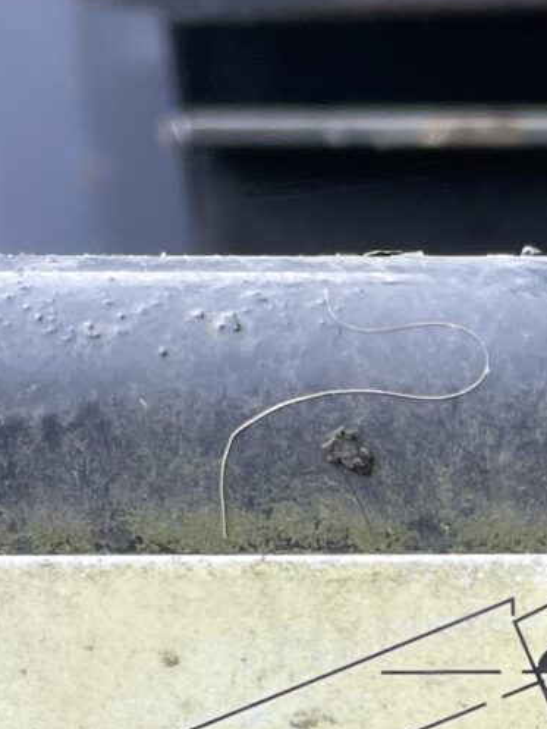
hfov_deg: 10.9
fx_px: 2822
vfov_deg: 14.3
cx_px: 651
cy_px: 874
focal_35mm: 134
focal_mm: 4.2
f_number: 1.6
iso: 32
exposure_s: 1/473
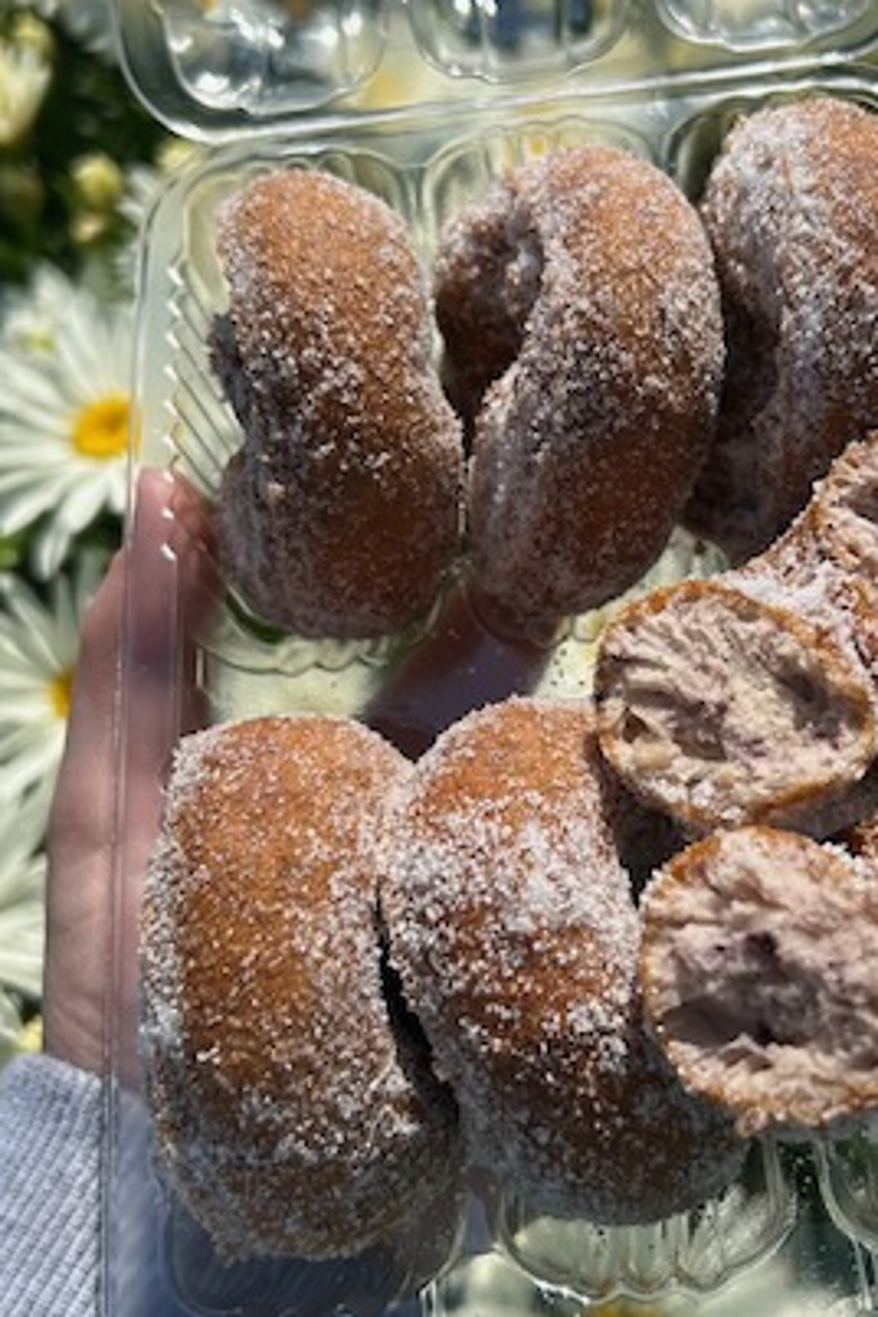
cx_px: 514
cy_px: 613
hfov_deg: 31.1
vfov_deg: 45.4
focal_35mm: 43
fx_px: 1573
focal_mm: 5.7
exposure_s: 1/5587
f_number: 1.5
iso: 50
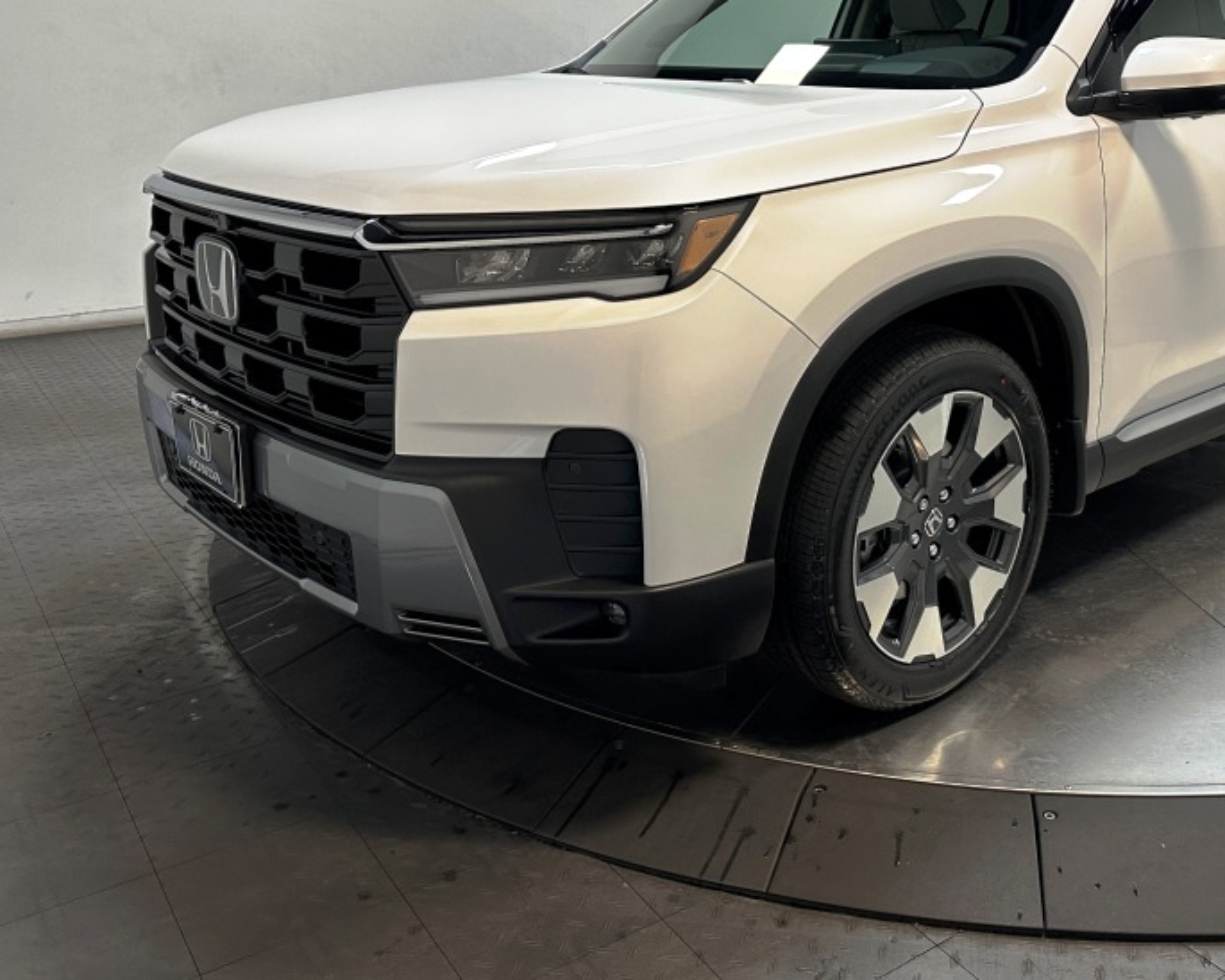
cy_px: 322
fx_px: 1269
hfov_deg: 50.6
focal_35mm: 35
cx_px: 812
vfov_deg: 41.6
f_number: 1.78
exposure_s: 1/60
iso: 200
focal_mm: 6.86
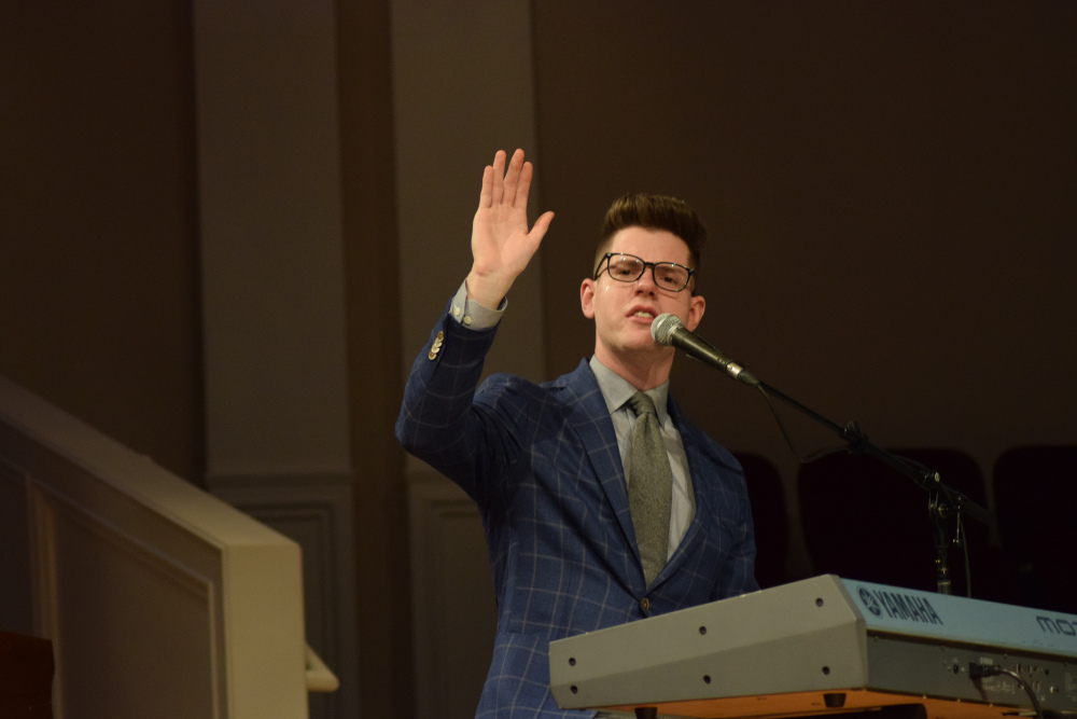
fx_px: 5026
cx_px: 538
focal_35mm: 168
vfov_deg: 8.2
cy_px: 360
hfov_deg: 12.2
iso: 1600
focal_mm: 112
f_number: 4.2
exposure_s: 1/80
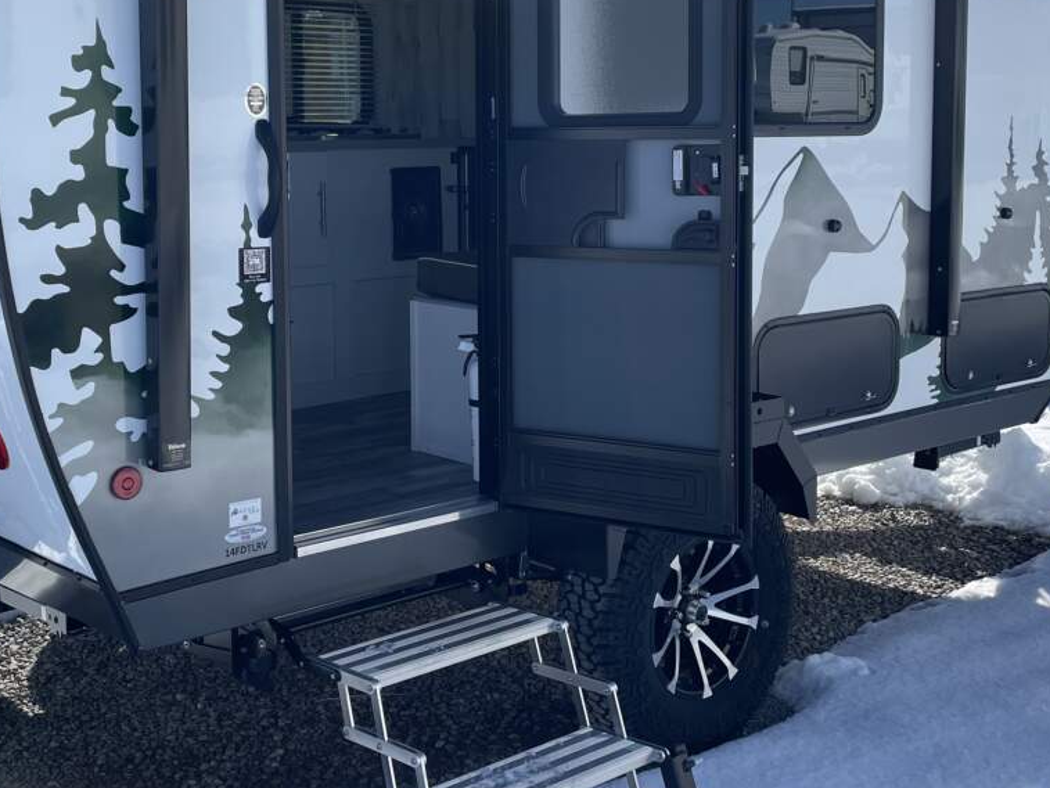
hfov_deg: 39.6
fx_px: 1456
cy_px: 242
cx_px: 465
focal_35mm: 48
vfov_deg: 30.0
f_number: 1.6
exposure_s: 1/4000
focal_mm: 4.2
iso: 32
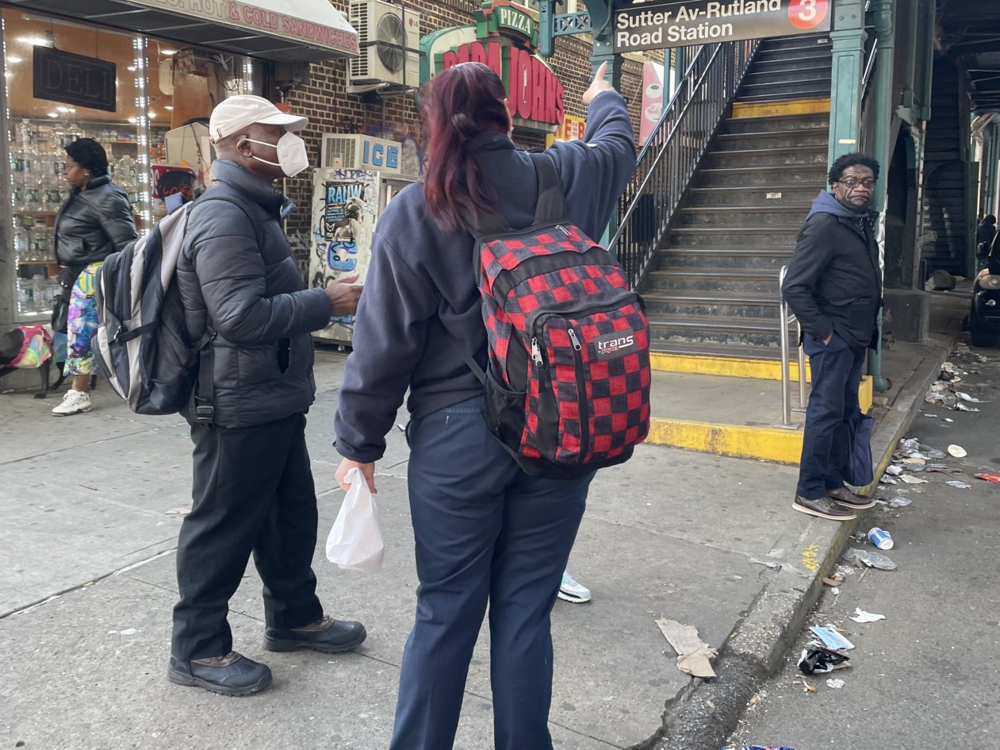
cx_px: 476
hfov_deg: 55.3
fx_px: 953
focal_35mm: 33
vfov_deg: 42.9
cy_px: 352
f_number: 1.6
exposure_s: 1/121
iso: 64
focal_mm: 4.2
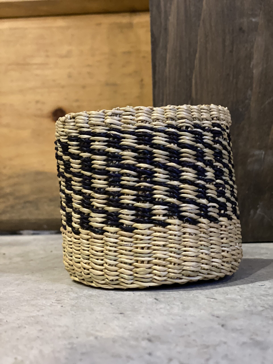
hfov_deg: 28.0
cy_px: 182
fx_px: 547
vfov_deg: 36.8
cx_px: 136
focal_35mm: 52
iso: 400
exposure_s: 1/15
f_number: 2
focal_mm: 6
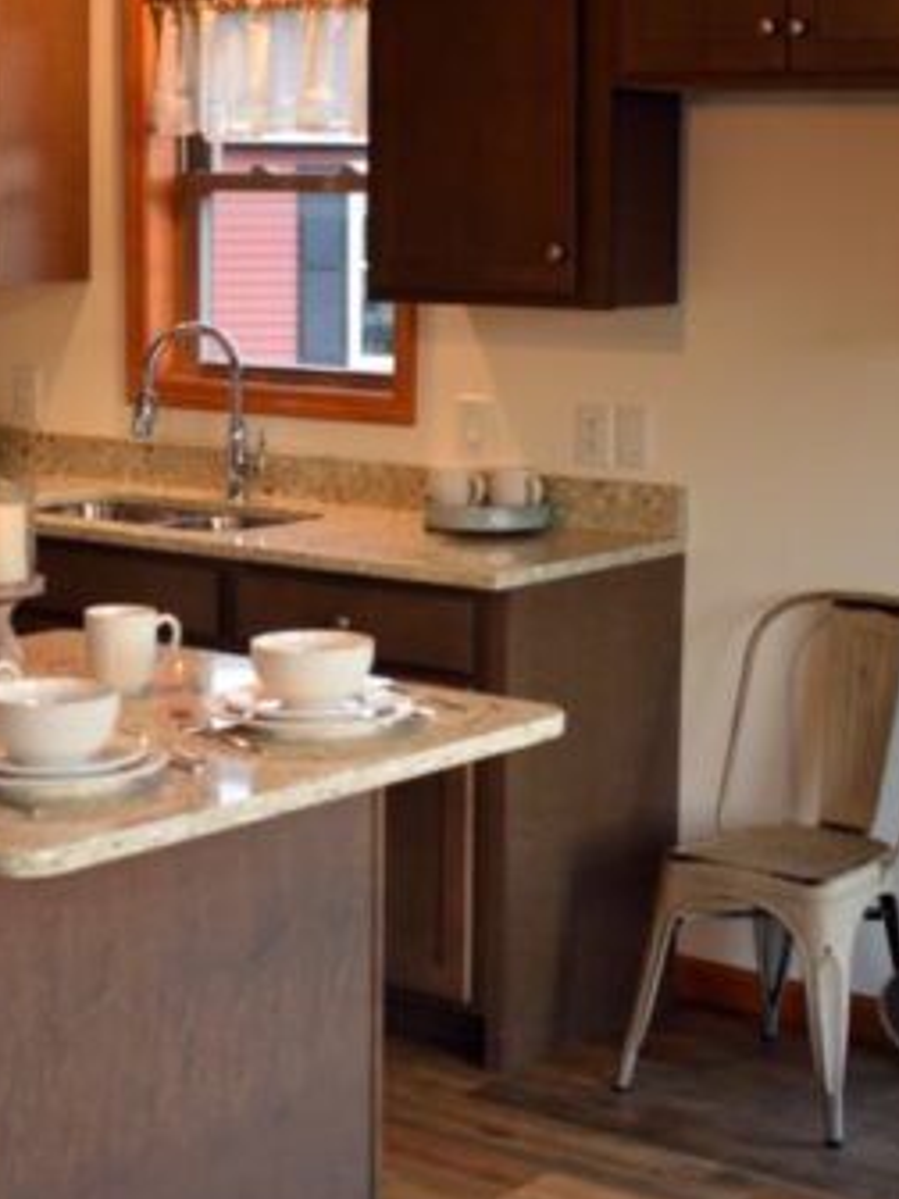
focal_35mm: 77
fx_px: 2666
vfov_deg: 25.3
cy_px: 444
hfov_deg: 19.1
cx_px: 467
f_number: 4
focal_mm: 35
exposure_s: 1/60
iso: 500
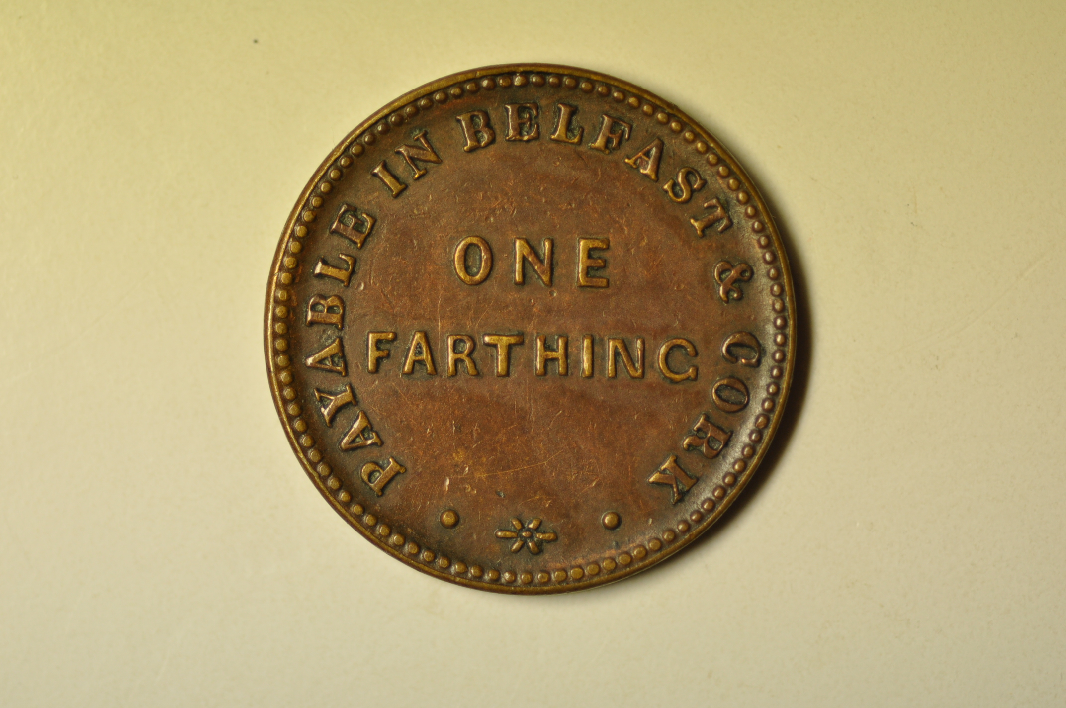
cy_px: 354
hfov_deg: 22.6
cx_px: 533
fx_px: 2662
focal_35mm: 90
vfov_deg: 15.2
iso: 400
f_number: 4
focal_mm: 60
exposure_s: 1/250
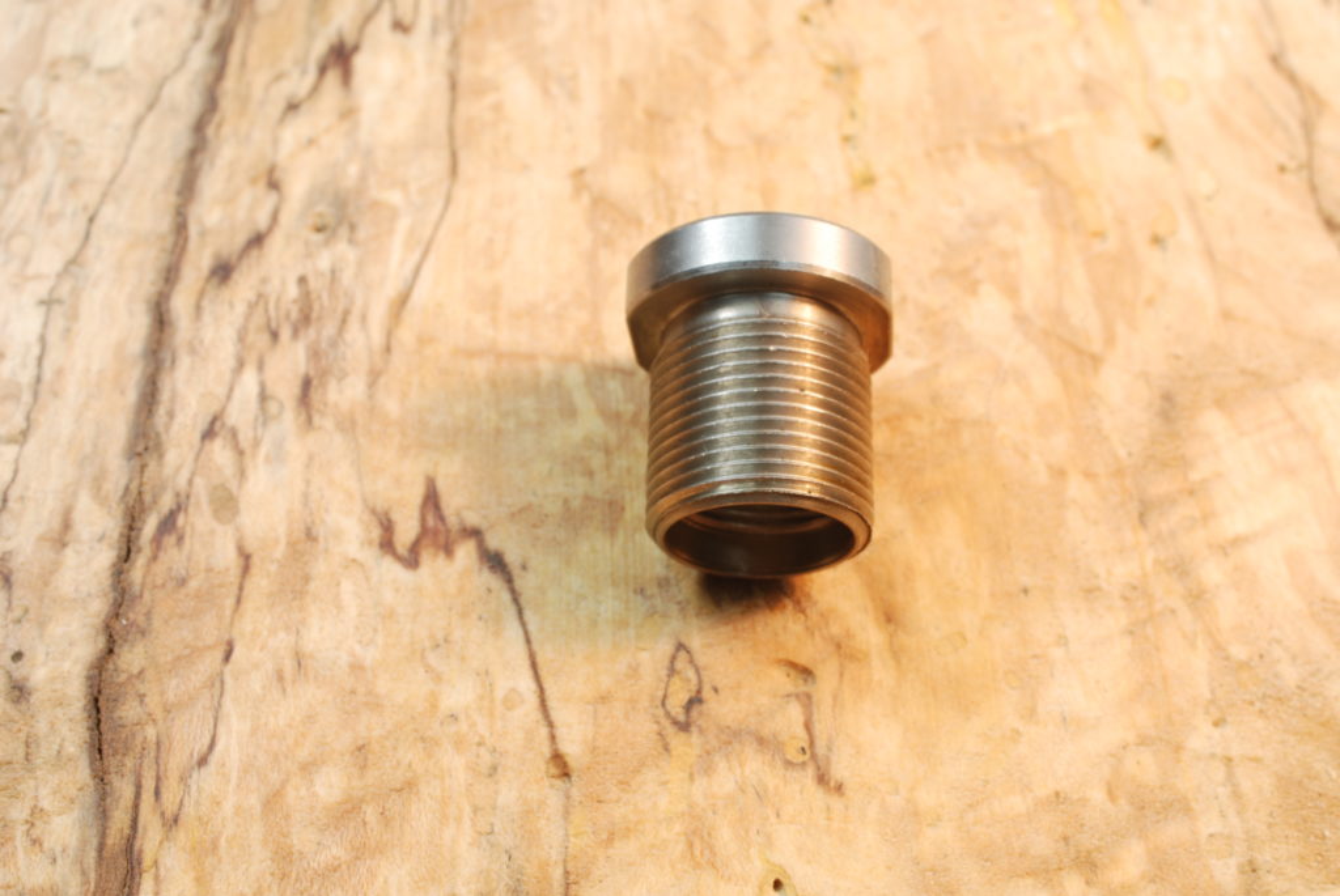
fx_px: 2236
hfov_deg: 33.4
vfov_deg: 22.7
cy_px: 448
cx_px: 670
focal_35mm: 60
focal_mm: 40
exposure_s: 1/10
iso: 200
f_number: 22
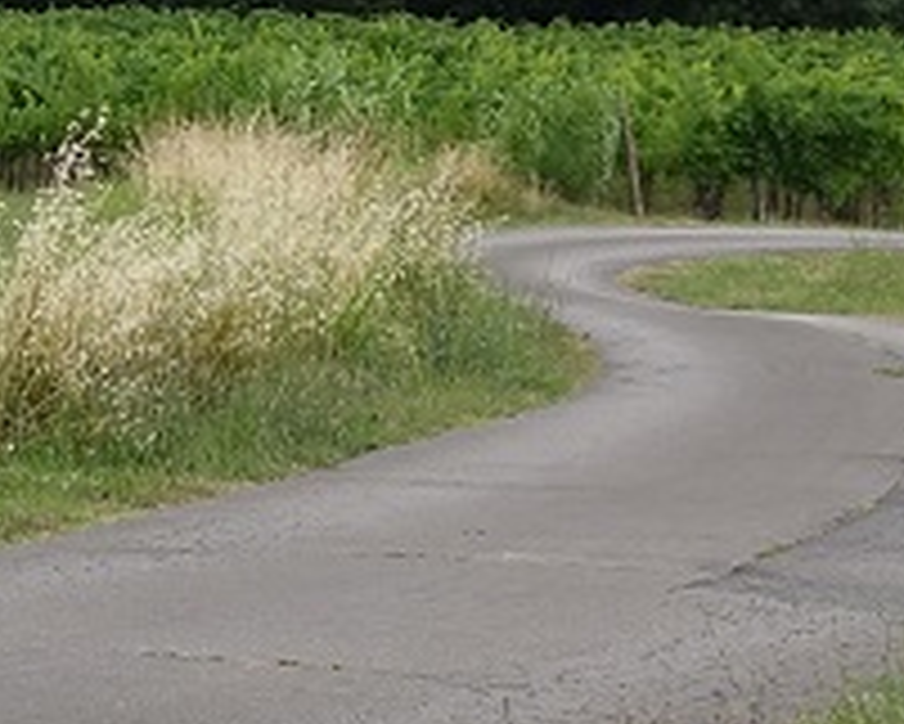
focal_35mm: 215
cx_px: -1615
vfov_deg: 7.2
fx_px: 5755
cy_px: 2
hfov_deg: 8.0
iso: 125
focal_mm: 13.34
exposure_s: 1/160
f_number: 5.6
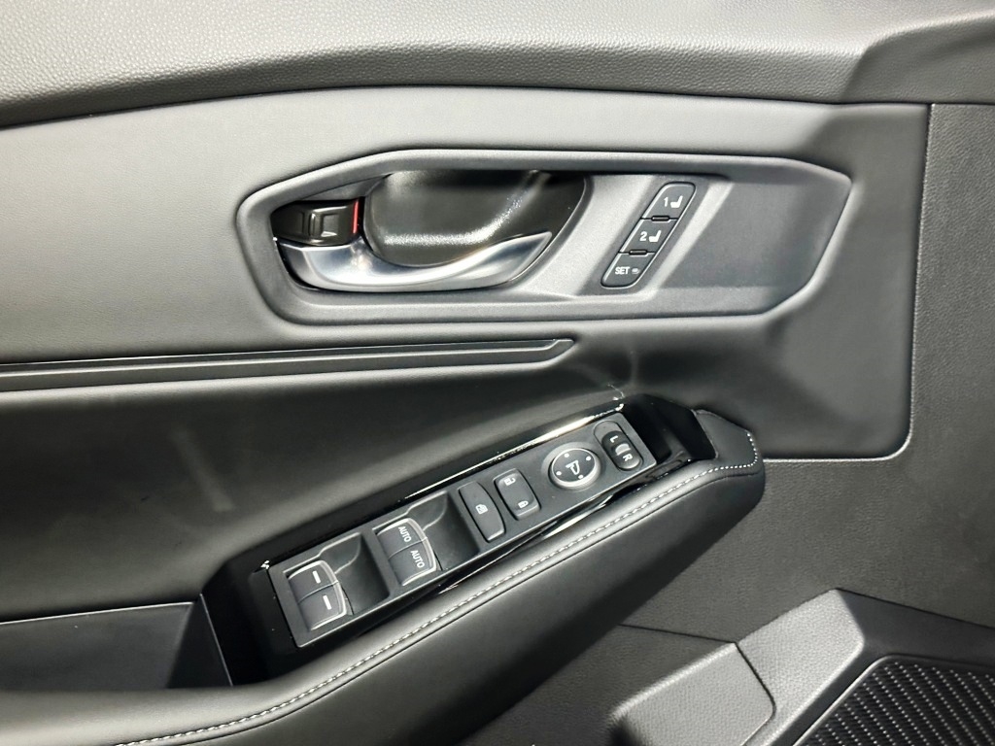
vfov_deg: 30.3
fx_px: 1380
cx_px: 498
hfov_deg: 39.7
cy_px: 373
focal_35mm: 48
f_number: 1.78
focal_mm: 6.86
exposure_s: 1/30
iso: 500
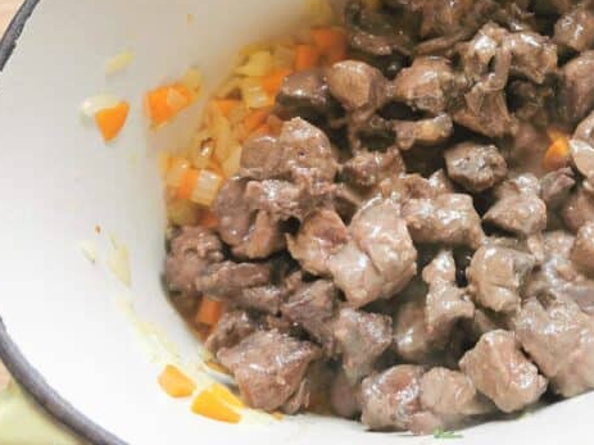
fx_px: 721
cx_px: 444
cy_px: 135
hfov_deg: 43.4
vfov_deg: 33.9
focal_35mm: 42
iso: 100
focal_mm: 5.56
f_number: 1.6
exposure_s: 1/50
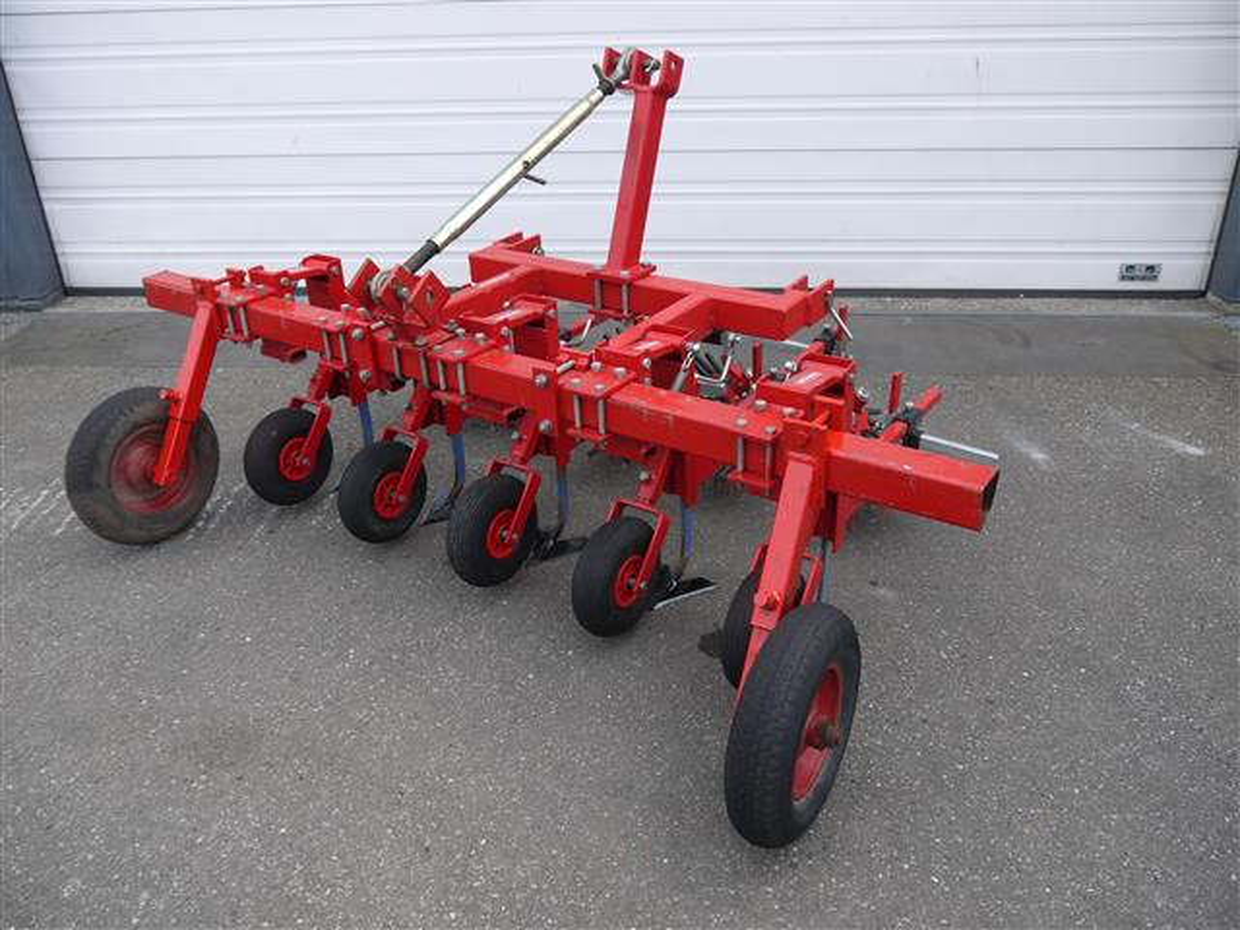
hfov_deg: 60.0
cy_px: 465
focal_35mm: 30
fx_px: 1075
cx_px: 620
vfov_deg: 46.8
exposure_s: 1/200
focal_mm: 15
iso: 100
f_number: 5
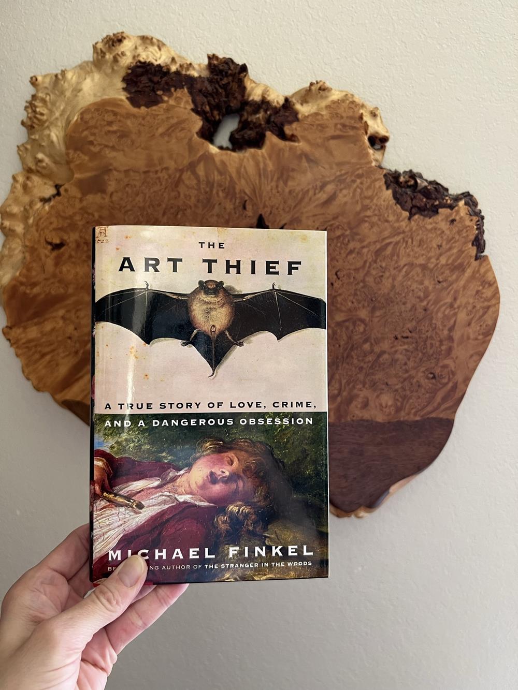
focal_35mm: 26
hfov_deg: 53.1
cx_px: 259
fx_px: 519
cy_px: 345
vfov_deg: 67.3
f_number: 1.5
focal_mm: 5.7
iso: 160
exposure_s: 1/60
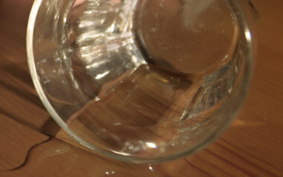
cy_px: 20
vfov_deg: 15.8
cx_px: -112
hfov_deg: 22.0
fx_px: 630
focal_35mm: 82
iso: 200
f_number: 2.8
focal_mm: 17
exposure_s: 1/13
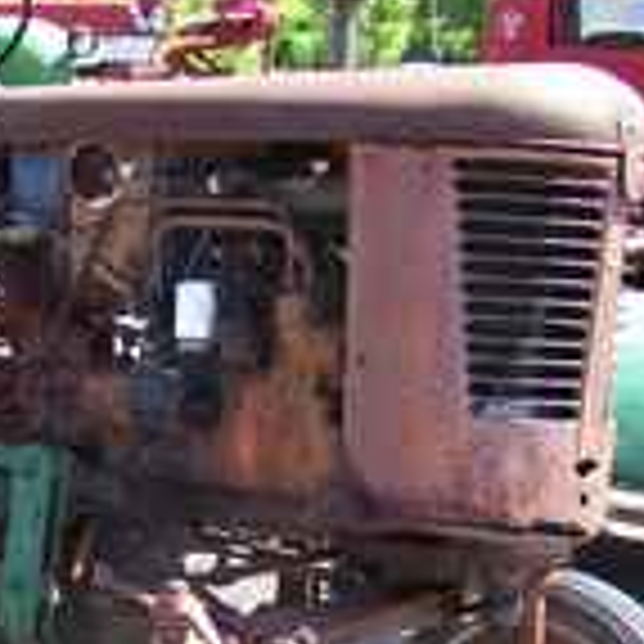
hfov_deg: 20.8
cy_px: 522
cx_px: 23
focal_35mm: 81
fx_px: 1705
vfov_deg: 21.1
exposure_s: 1/160
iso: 64
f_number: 2.8
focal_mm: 6.3
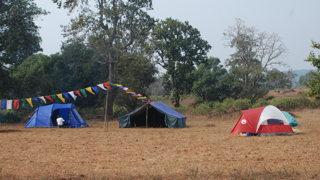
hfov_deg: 27.9
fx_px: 645
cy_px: 73
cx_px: 159
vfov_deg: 15.9
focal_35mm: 76
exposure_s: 1/200
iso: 100
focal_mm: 48
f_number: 7.1
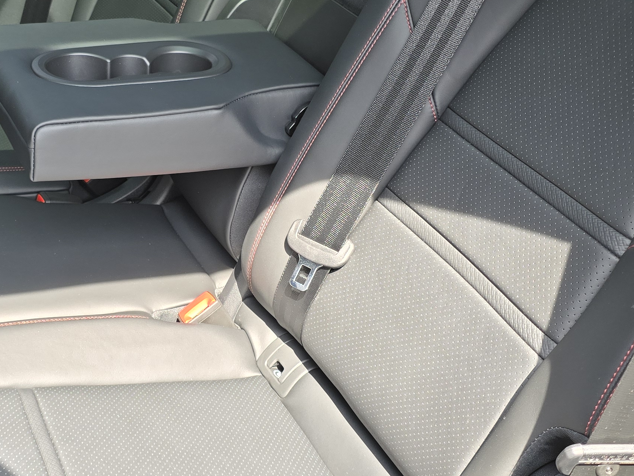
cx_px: 182
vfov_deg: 27.0
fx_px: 989
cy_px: 262
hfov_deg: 35.0
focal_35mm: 54
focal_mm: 6.3
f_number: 1.7
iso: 50
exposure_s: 1/180
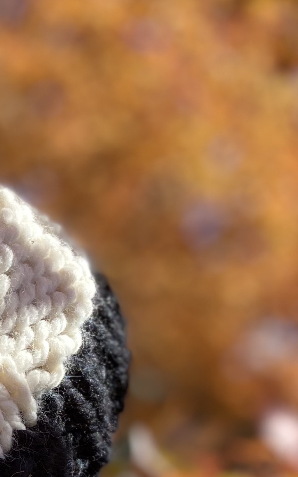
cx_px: -205
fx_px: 1053
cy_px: 459
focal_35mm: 81
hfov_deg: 14.5
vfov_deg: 24.5
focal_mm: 4.25
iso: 32
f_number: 1.8
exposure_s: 1/702
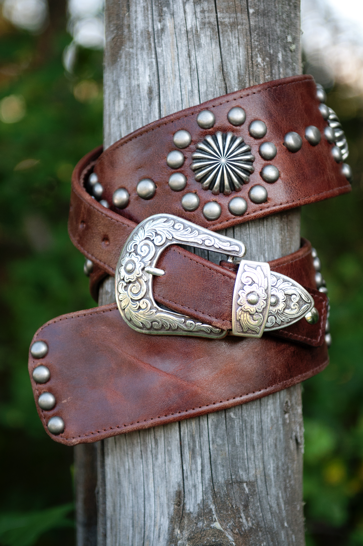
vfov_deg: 19.5
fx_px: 1592
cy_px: 273
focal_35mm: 105
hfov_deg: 13.0
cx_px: 182
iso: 500
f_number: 3.2
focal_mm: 70
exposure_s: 1/500
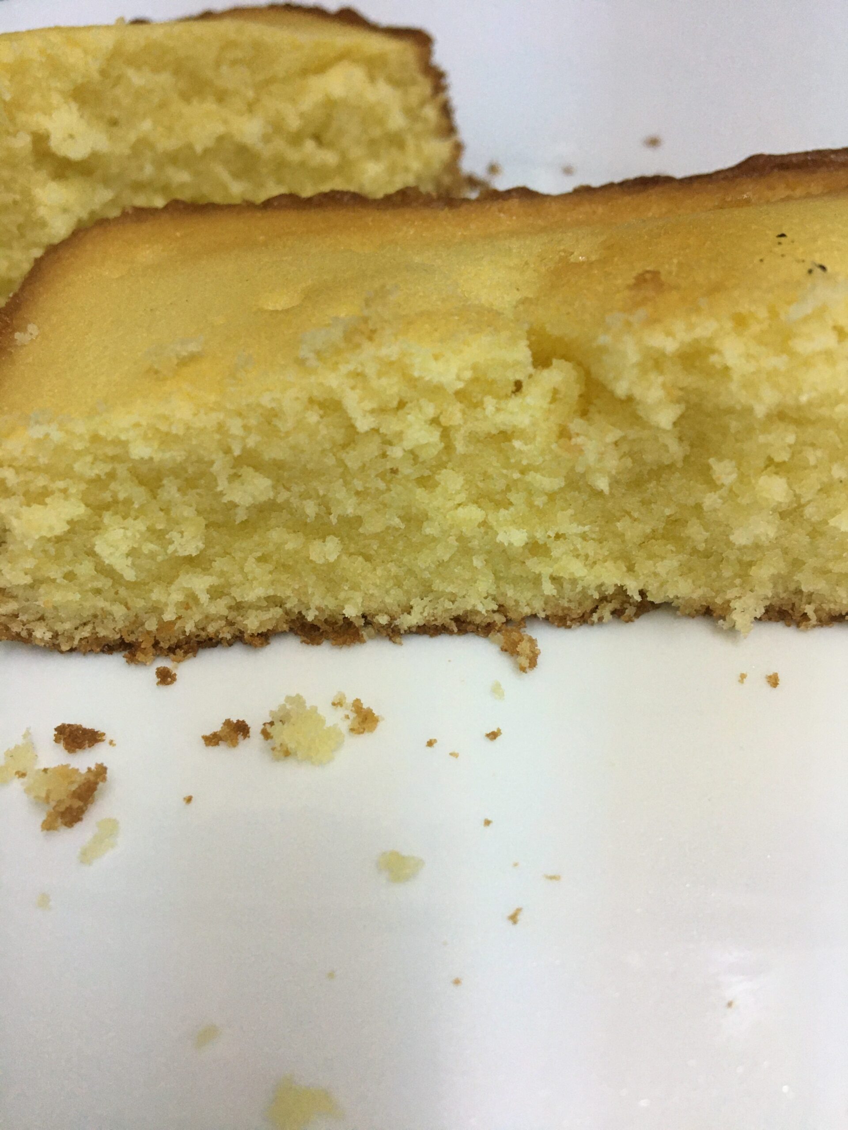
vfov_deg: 61.7
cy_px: 565
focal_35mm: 29
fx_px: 947
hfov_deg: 48.2
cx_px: 424
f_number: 2.2
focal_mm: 4.15
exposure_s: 1/30
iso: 100
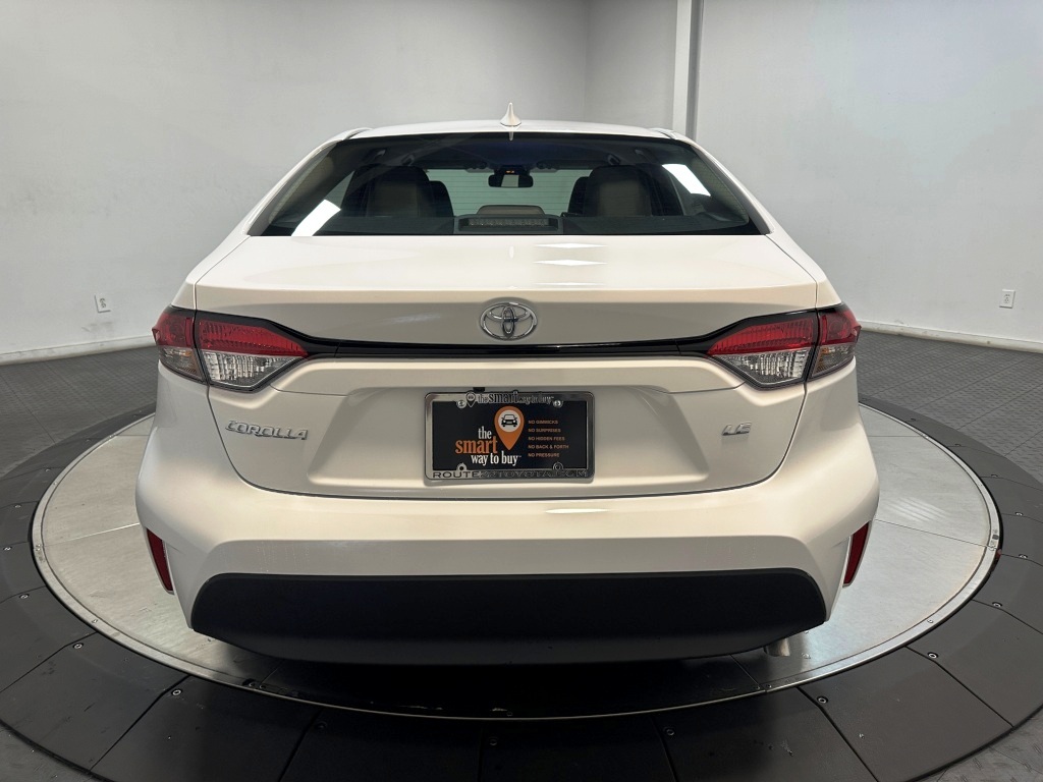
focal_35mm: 24
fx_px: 723
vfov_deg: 56.8
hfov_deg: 71.6
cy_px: 391
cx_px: 522
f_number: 1.78
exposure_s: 1/60
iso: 125
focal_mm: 6.86
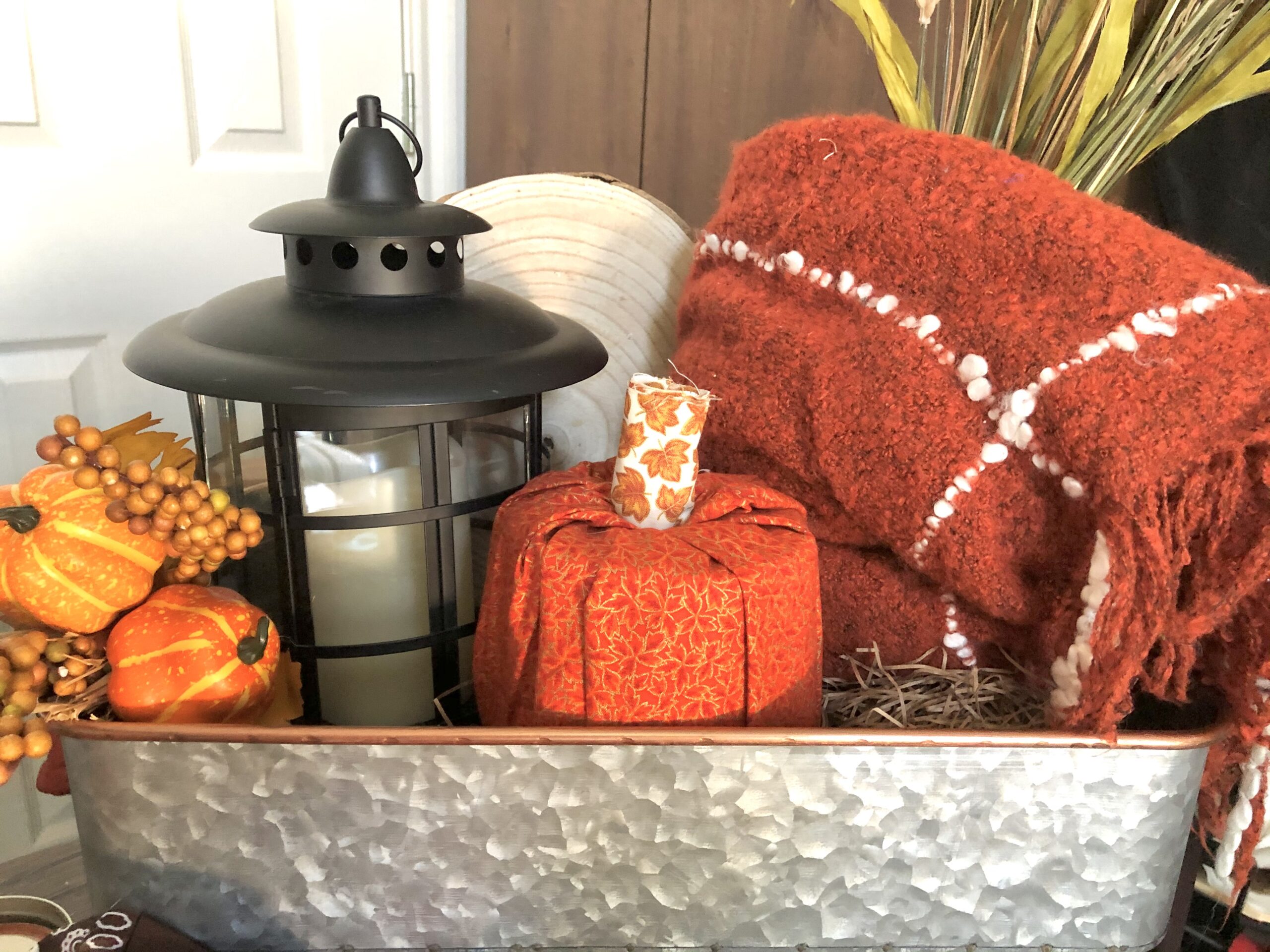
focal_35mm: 28
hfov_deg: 63.4
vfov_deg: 49.7
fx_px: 1027
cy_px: 476
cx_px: 635
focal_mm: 4
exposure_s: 1/4
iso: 100
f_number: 1.8
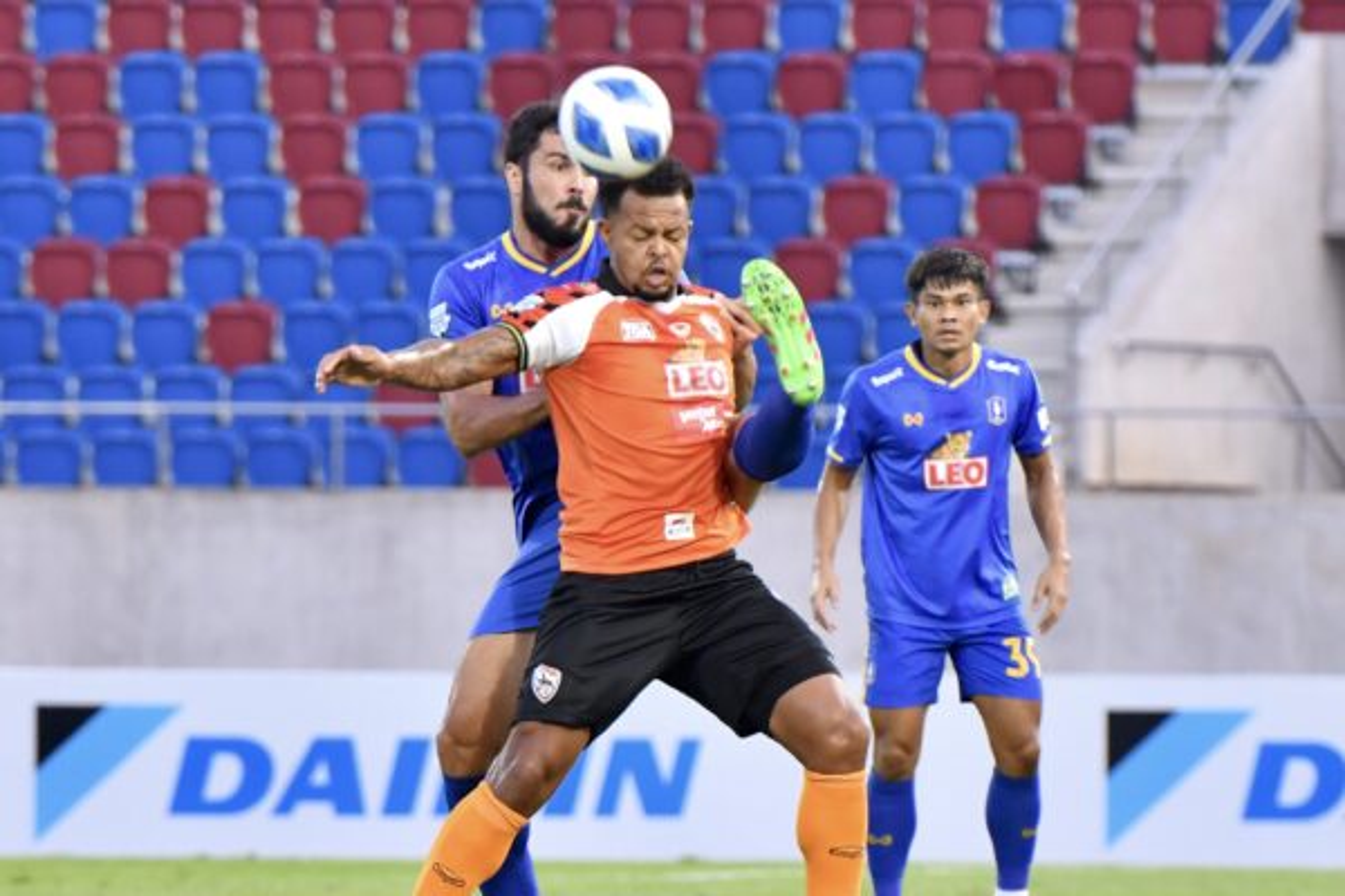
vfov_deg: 4.6
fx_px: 11207
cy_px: 448
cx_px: 672
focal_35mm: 300
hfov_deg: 6.9
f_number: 4
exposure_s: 1/1000
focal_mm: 200
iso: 1000
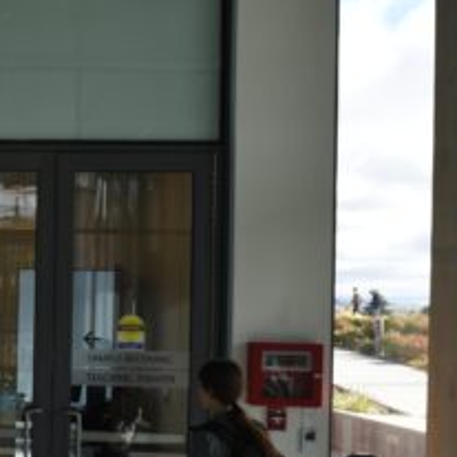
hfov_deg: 23.3
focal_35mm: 63
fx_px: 941
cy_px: 315
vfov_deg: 27.1
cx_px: -179
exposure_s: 1/250
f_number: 9
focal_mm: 20
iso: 320
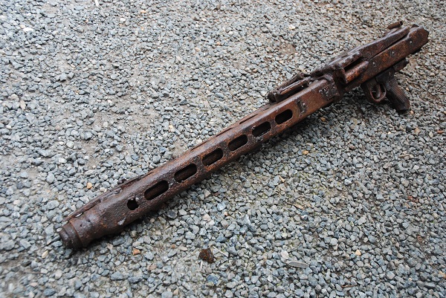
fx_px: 409
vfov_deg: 40.0
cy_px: 149
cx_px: 223
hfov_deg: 57.2
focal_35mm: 33
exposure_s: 1/125
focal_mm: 22
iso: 160
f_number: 5.6
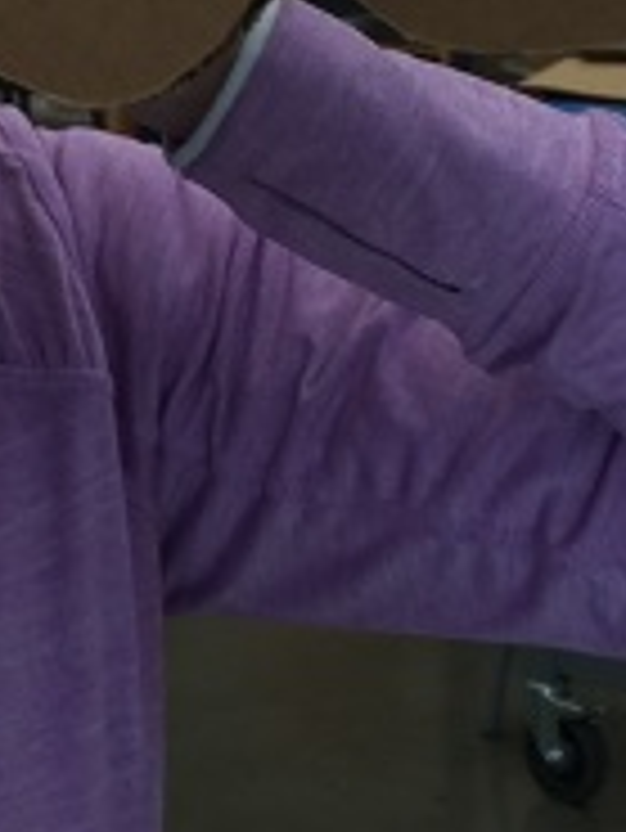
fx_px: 3372
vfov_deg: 13.7
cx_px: -90
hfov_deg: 10.5
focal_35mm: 140
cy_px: -182
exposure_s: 1/40
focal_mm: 4.15
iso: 40
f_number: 2.2
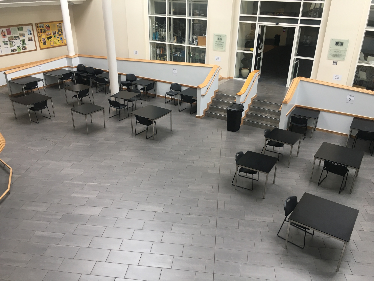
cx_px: 187
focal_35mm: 29
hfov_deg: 61.7
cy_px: 140
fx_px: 313
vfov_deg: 48.2
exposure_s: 1/33
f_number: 2.2
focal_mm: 4.15
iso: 25
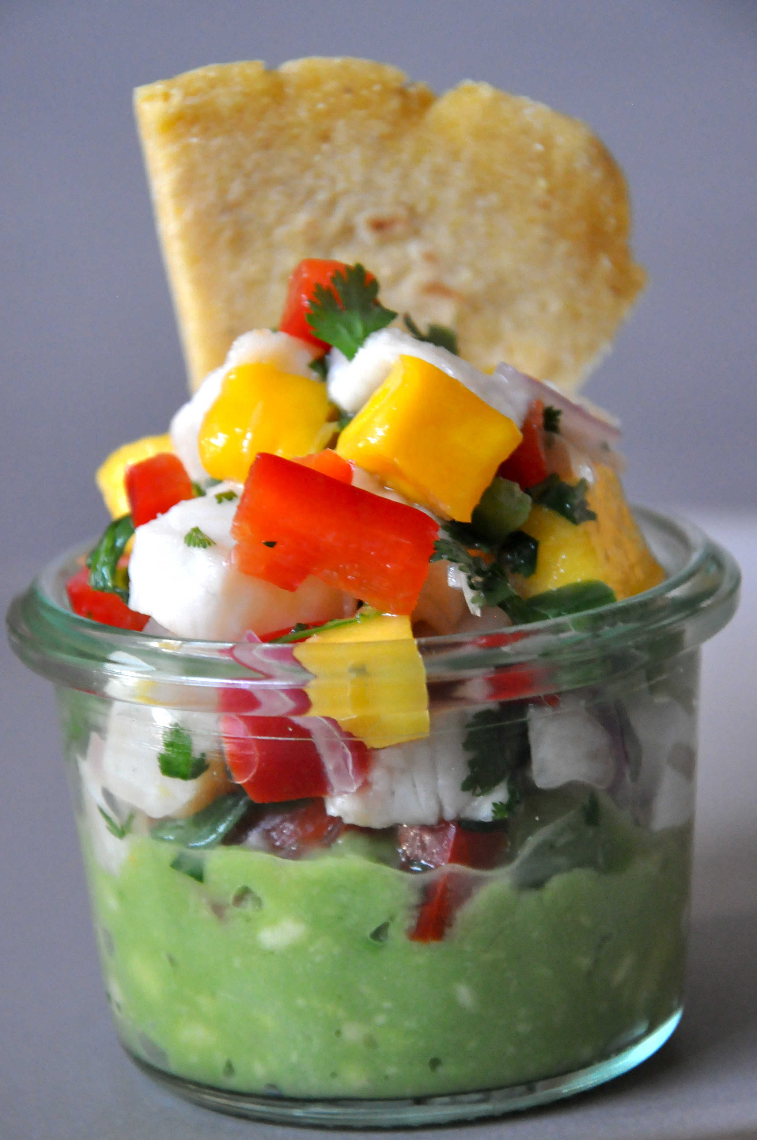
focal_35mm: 158
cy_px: 570
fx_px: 4980
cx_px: 378
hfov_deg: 8.7
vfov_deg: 13.1
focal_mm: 105
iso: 1600
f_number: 5.6
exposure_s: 1/20
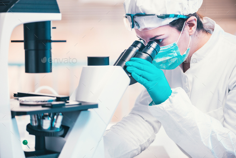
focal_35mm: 105
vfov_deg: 13.1
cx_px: 118
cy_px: 79
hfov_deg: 19.4
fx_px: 689
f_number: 3.2
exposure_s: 1/160
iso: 100
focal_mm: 105
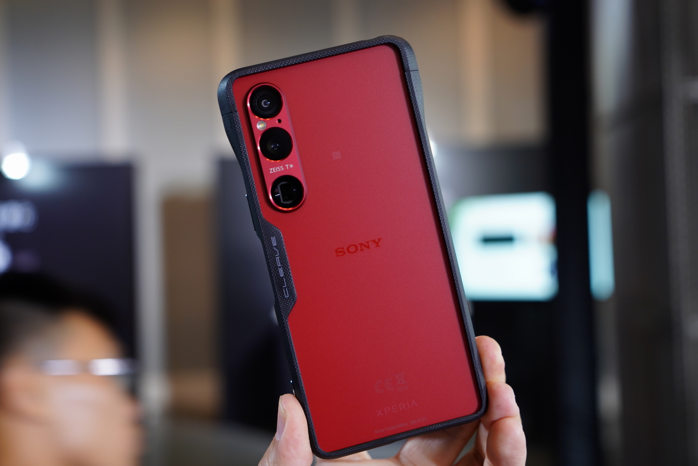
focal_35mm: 43
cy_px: 233
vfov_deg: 31.2
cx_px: 349
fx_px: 834
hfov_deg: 45.4
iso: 640
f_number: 4
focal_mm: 43
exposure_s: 1/50
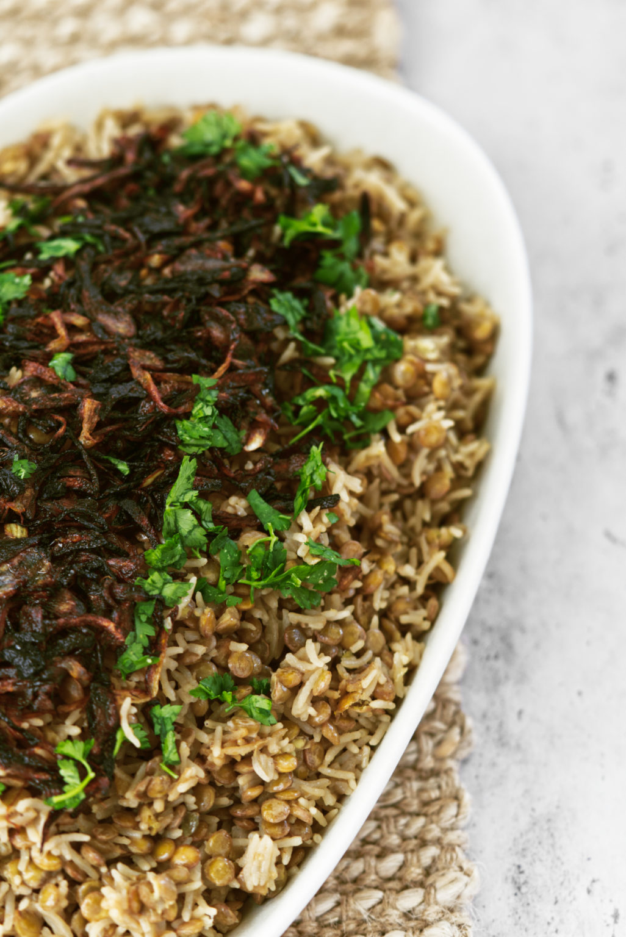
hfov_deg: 10.2
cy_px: 468
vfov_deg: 15.2
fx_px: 3516
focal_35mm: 135
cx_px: 313
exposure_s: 1/100
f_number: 3.2
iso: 320
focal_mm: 90
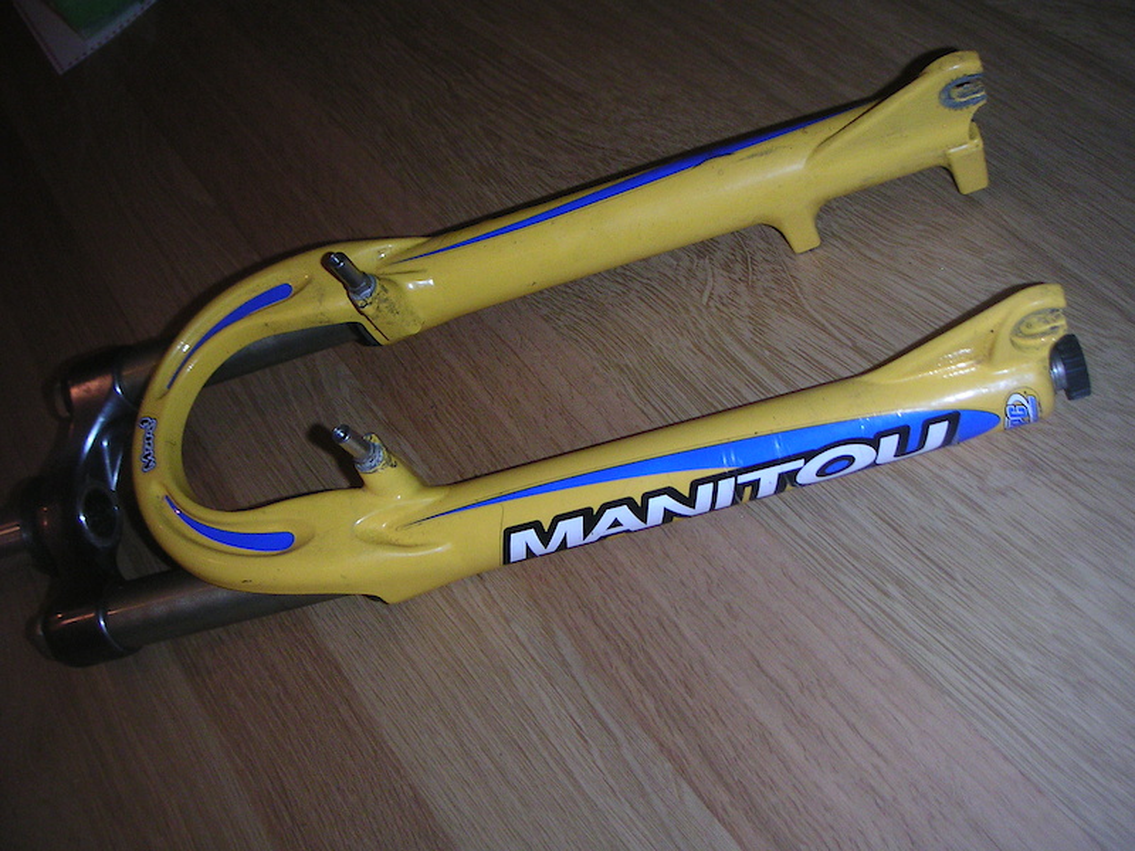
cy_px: 426
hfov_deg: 49.0
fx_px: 1246
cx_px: 568
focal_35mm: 38
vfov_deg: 37.7
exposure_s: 1/45
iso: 160
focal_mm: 6
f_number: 2.8
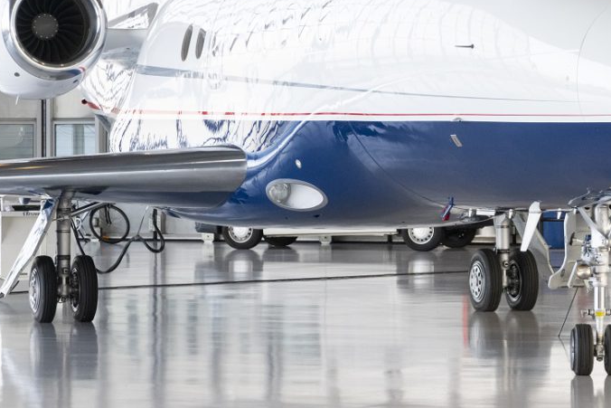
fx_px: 2699
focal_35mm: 159
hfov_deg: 12.9
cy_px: 33
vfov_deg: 8.6
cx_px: 420
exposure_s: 1/250
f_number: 8
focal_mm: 70
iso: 800
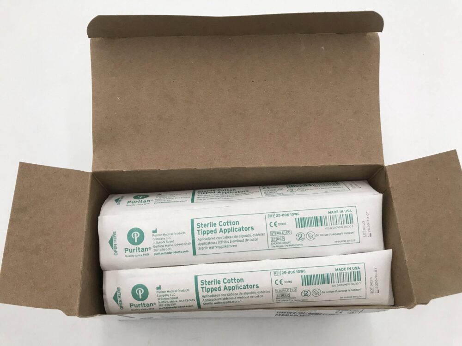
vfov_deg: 49.7
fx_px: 374
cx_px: 231
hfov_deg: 63.4
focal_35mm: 28
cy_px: 173
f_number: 1.8
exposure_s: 1/30
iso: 25
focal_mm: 3.99
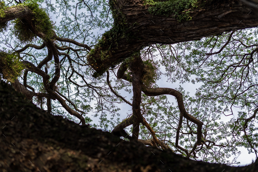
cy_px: 86
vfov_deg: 27.0
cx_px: 129
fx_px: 358
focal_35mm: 50
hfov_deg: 39.6
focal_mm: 50
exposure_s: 1/1000
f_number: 2.5
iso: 50
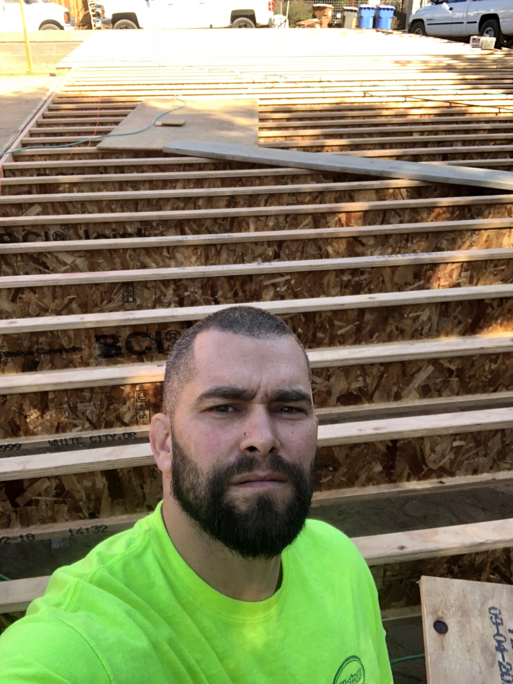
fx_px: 632
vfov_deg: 56.8
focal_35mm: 32
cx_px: 256
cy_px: 342
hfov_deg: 44.2
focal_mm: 2.87
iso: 40
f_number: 2.2
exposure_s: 1/120
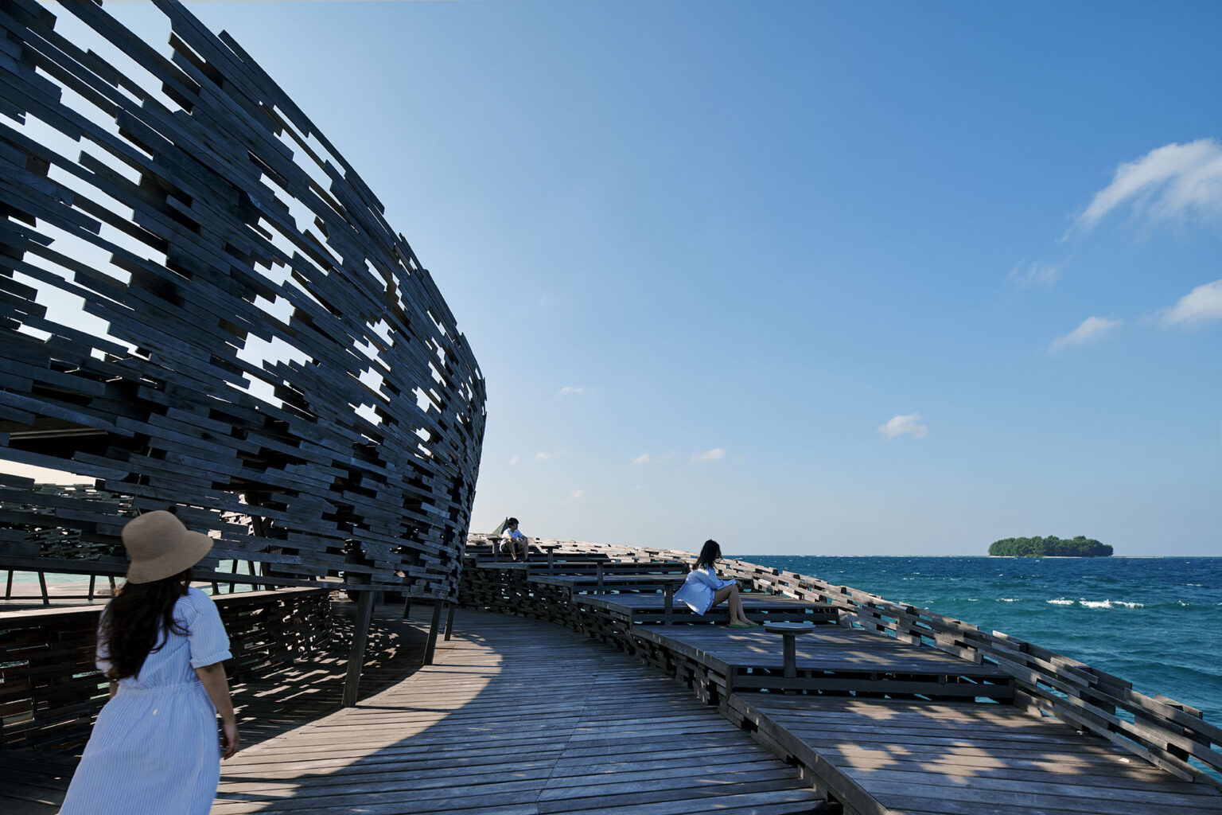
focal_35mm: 19
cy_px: 408
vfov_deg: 64.6
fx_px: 645
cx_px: 611
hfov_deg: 86.9
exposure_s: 1/60
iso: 64
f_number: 6.3
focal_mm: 19
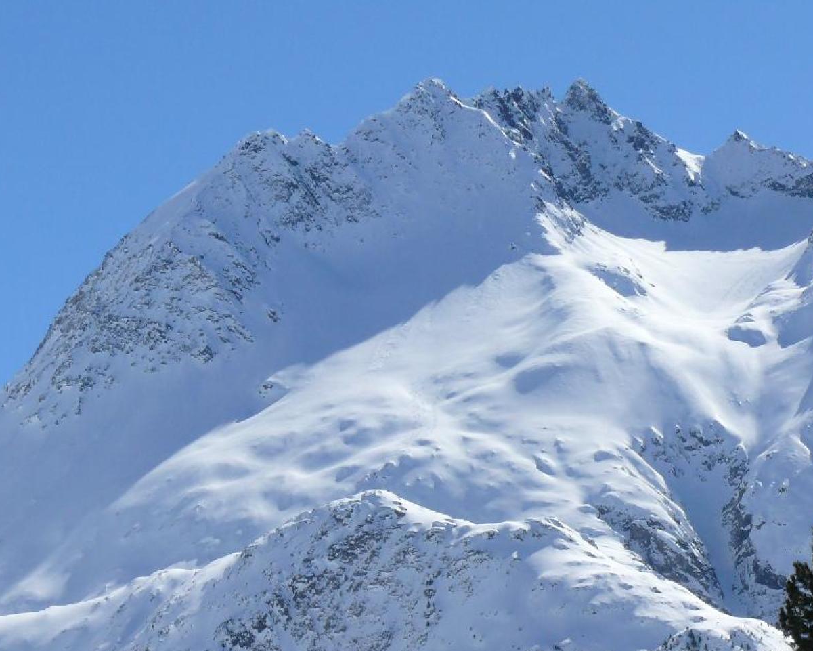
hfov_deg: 10.1
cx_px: 400
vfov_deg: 8.0
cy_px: 561
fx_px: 4620
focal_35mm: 192
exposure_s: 1/640
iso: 100
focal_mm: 22.1
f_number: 8
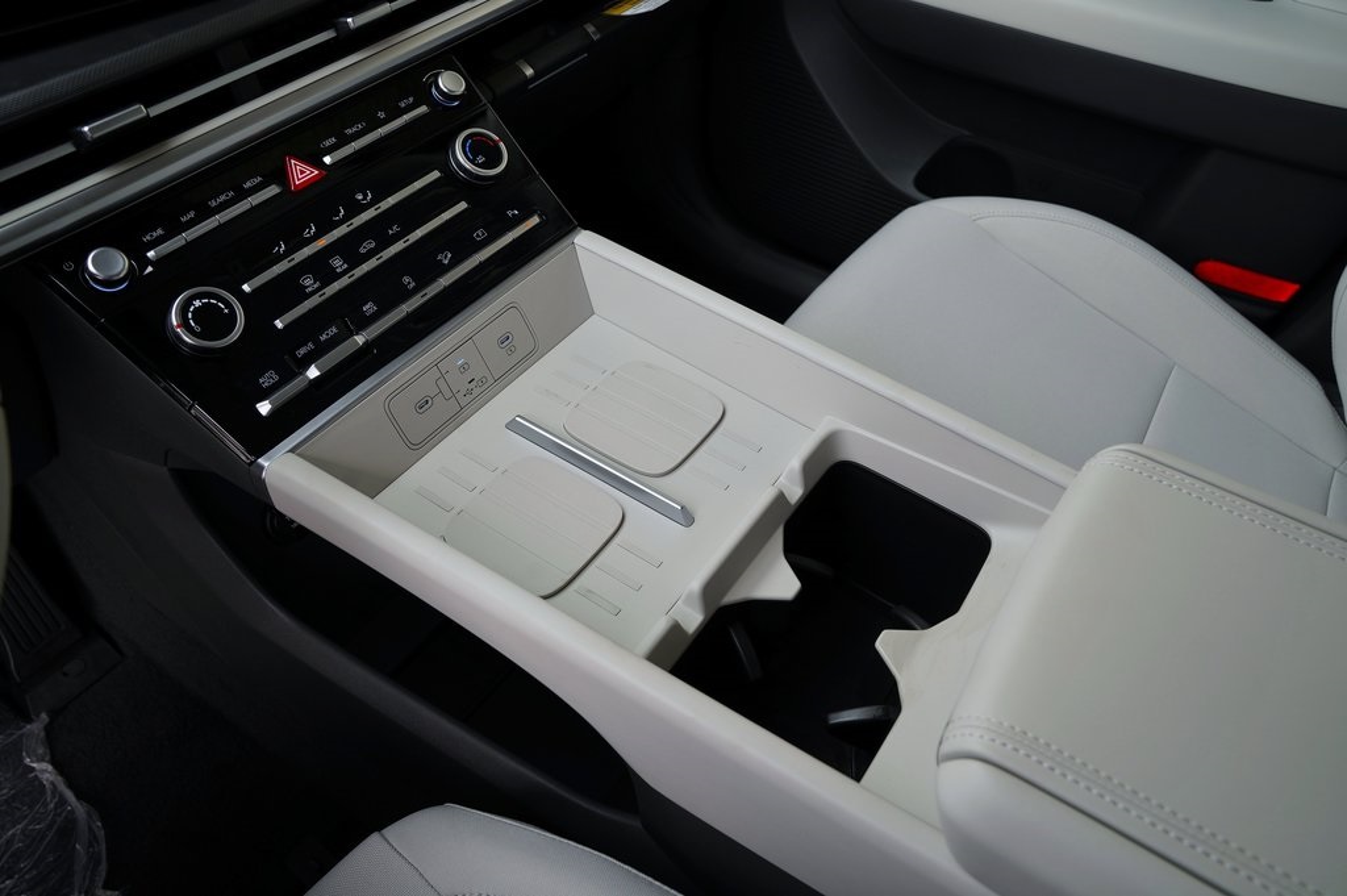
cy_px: 448
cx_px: 674
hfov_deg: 73.8
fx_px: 897
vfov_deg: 53.1
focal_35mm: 24
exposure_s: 1/40
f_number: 6.3
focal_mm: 24
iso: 100
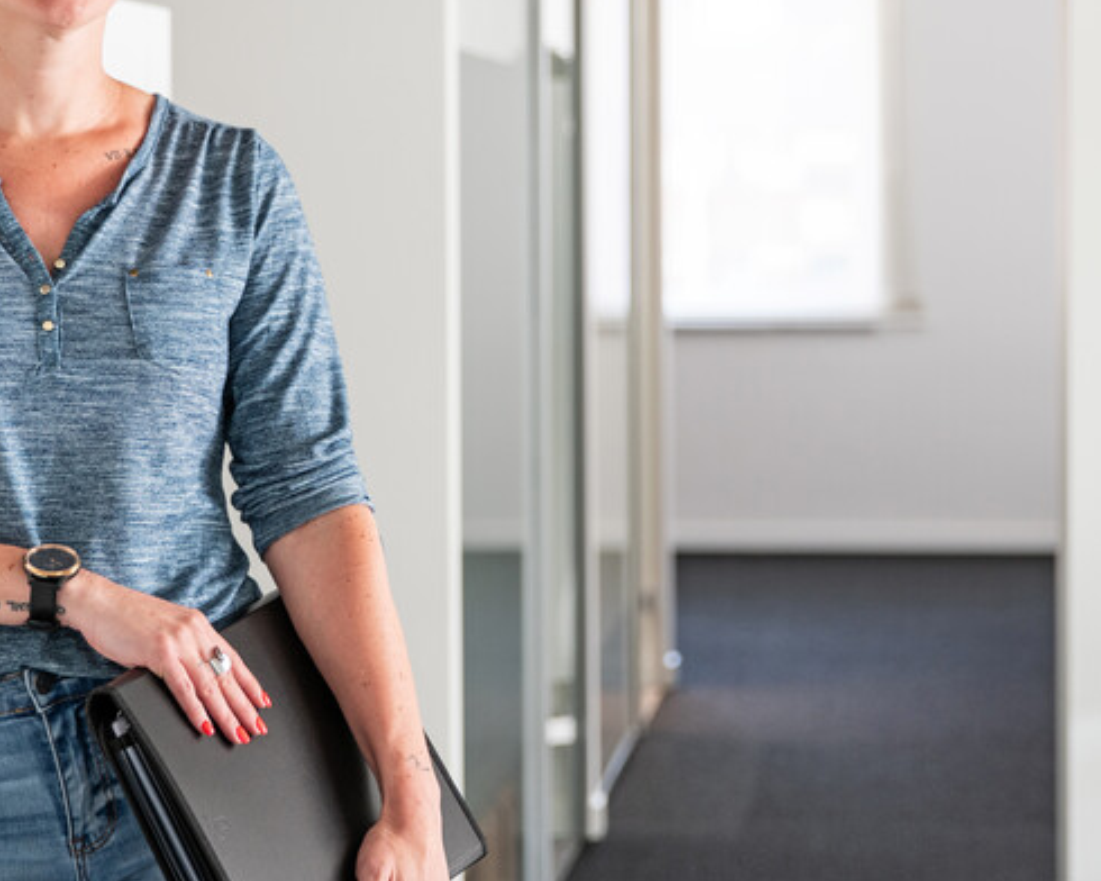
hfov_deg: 14.8
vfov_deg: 11.9
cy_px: 283
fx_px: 4236
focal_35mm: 130
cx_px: 537
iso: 250
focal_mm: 53
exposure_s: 1/50
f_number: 2.8
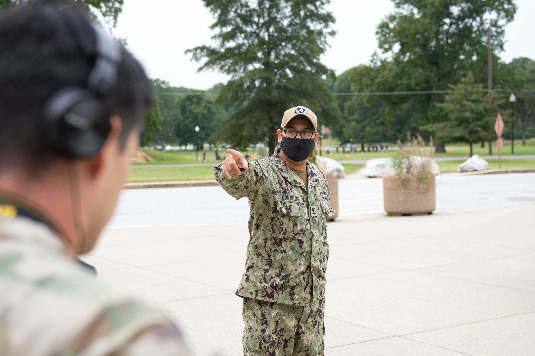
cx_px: 268
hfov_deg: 33.4
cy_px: 178
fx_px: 892
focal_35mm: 60
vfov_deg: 22.6
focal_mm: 40
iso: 250
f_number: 3.2
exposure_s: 1/320
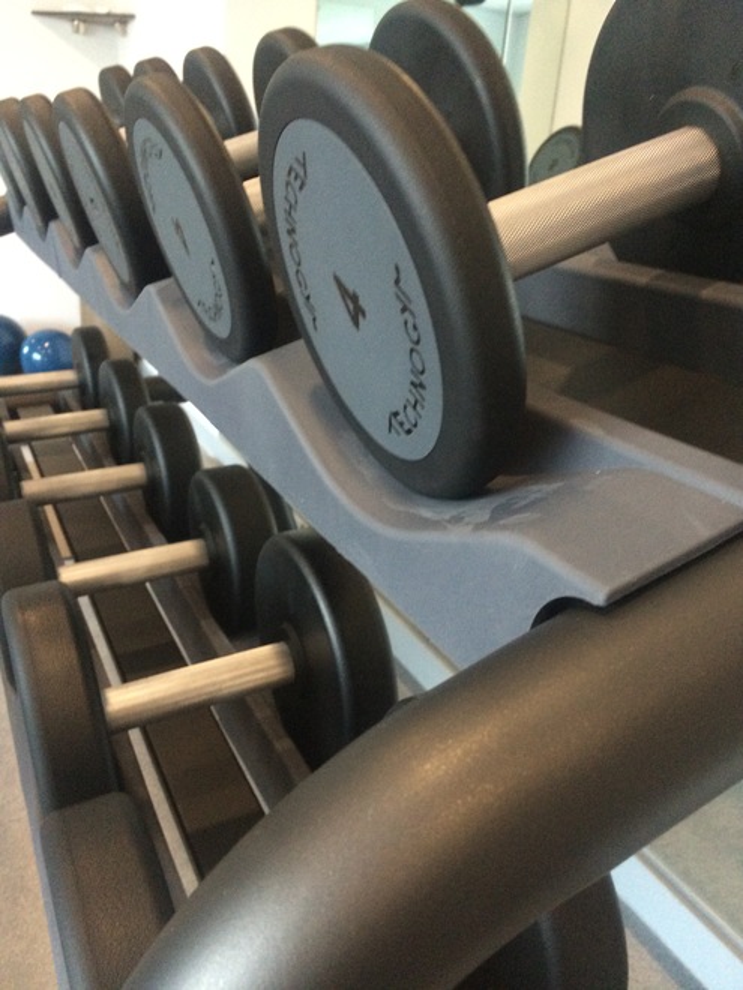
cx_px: 372
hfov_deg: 48.2
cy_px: 495
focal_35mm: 29
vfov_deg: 61.7
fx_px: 830
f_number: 2.2
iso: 320
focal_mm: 4.15
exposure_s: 1/15
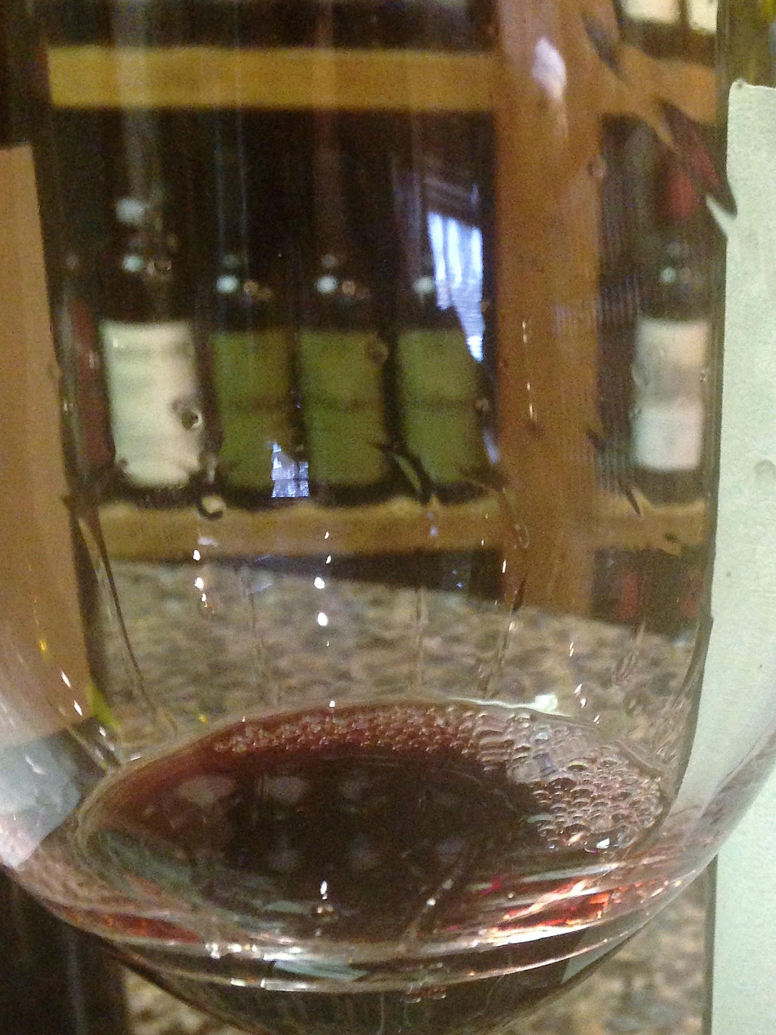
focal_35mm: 61
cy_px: 693
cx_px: 699
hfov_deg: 23.4
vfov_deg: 31.4
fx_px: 1824
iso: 250
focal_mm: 4.12
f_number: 2.4
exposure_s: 1/20
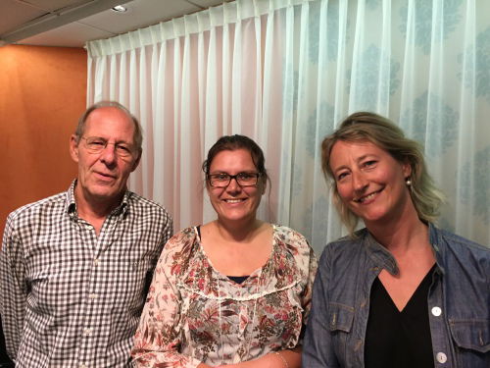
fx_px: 411
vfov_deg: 48.2
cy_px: 184
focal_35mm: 29
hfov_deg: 61.7
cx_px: 245
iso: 250
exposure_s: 1/33
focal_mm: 4.15
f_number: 2.2
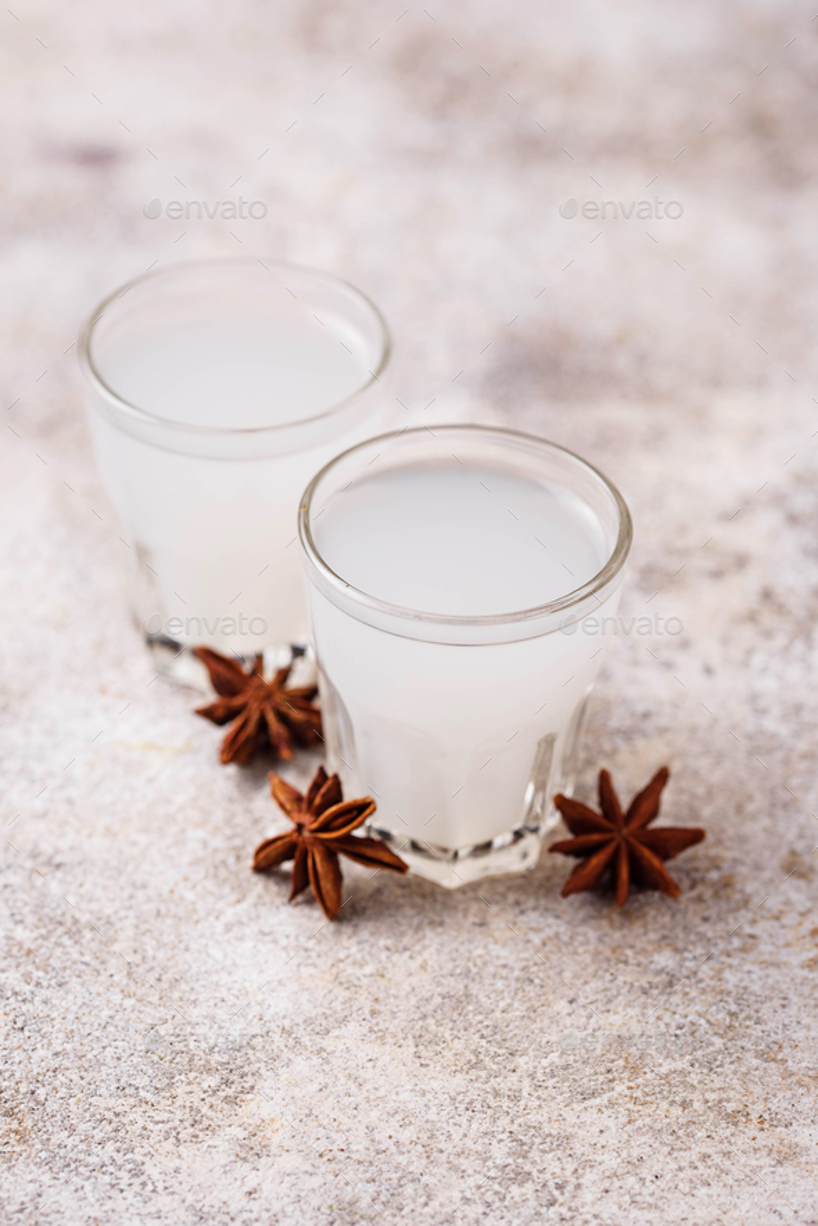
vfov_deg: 19.5
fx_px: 3576
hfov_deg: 13.1
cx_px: 409
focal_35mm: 105
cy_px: 613
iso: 100
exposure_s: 1/100
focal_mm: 105
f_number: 9
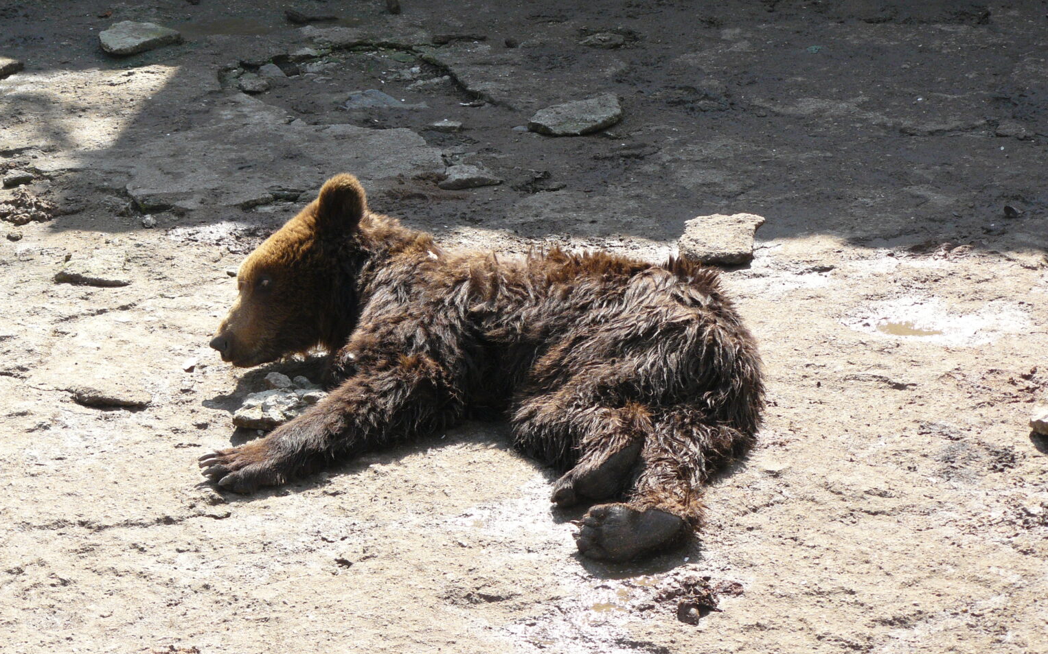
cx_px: 521
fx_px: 3626
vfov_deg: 10.3
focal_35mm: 127
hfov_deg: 16.4
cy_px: 285
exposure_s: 1/250
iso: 100
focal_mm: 19.9
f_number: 4
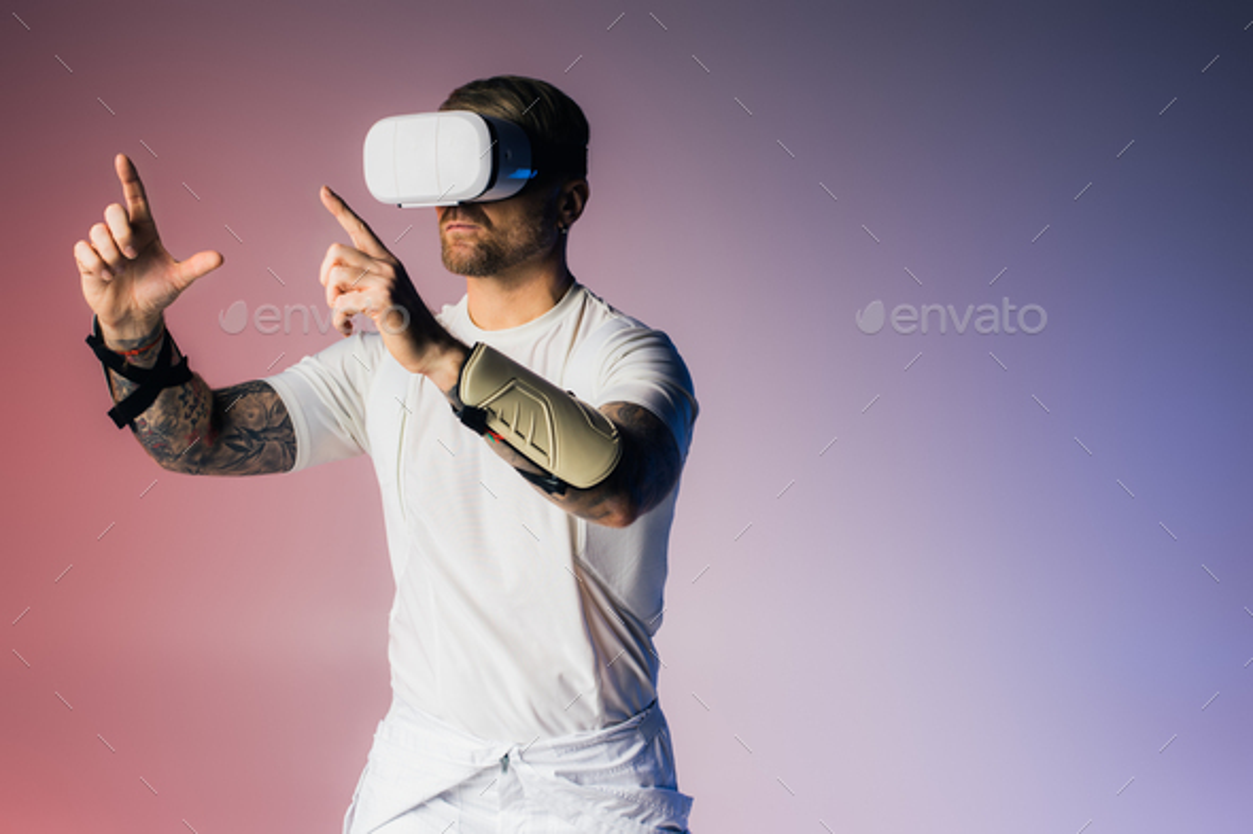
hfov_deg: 39.6
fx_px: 1740
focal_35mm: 50
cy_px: 417
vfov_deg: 27.0
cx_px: 626
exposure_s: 1/800
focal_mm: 50
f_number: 6.3
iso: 100
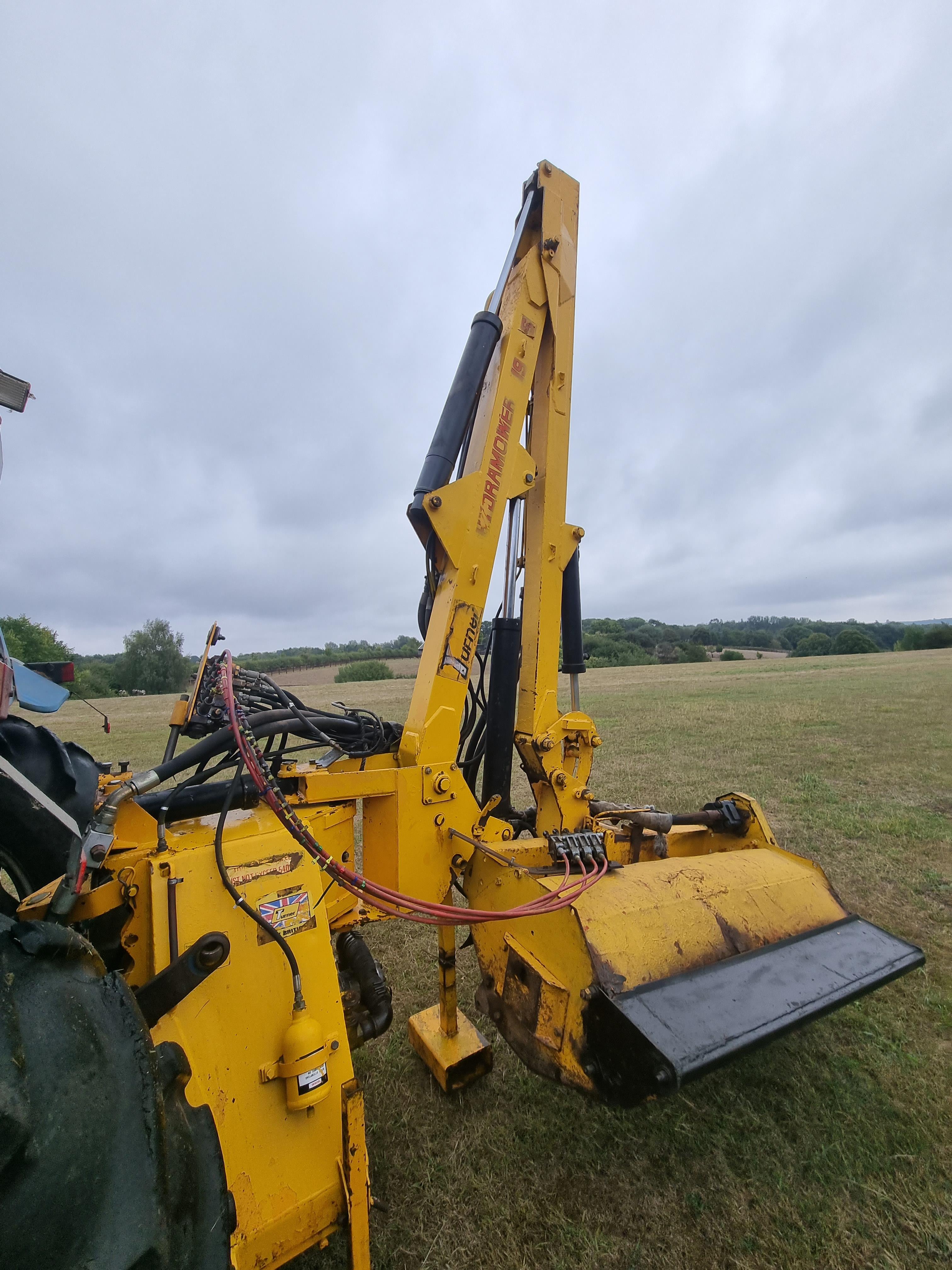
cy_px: 635
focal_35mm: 13
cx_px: 476
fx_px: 477
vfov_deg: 106.2
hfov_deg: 89.9
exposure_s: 1/1512
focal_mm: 2.2
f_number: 2.2
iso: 50
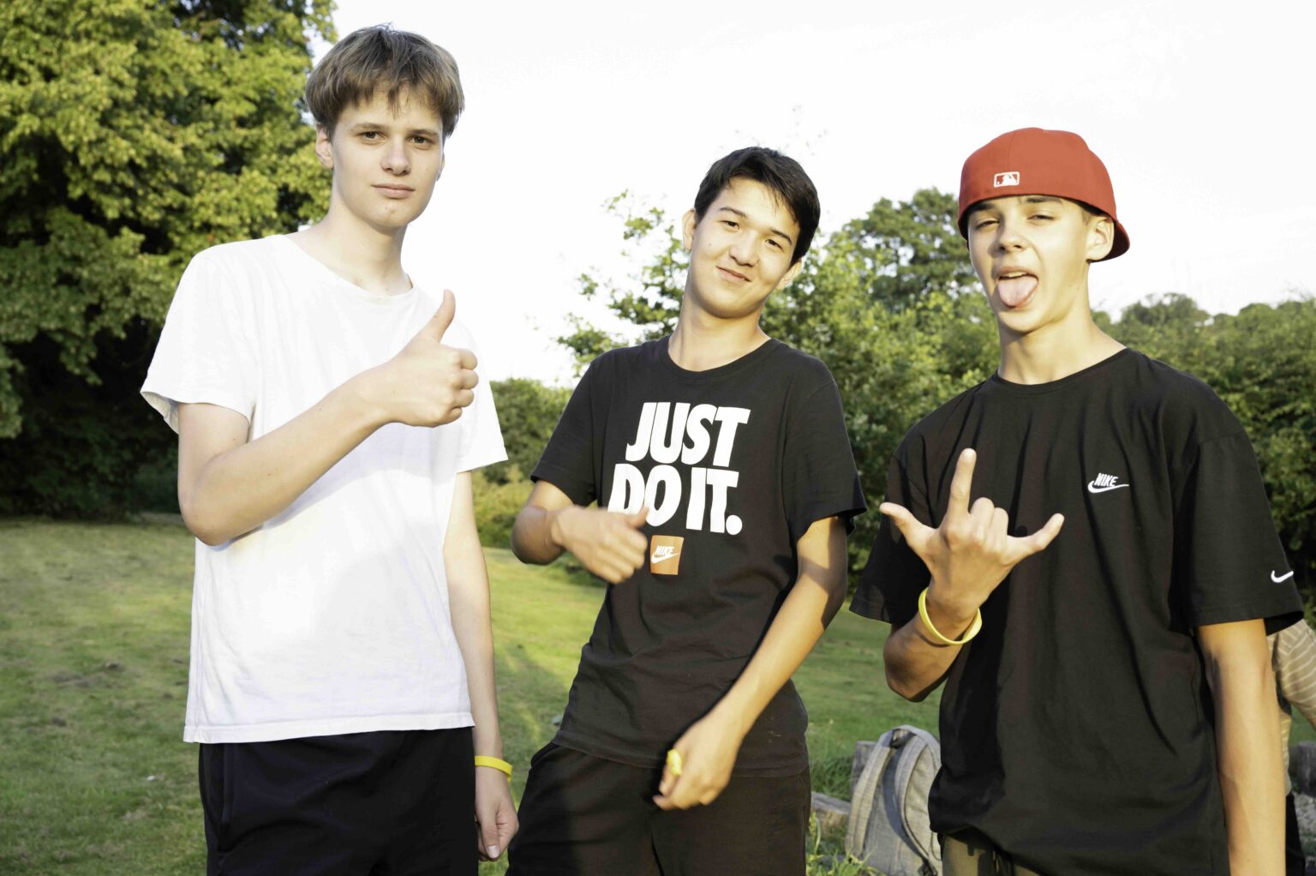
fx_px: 1352
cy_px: 438
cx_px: 658
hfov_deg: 51.9
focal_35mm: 37
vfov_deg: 35.9
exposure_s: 1/125
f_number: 5
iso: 320
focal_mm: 37
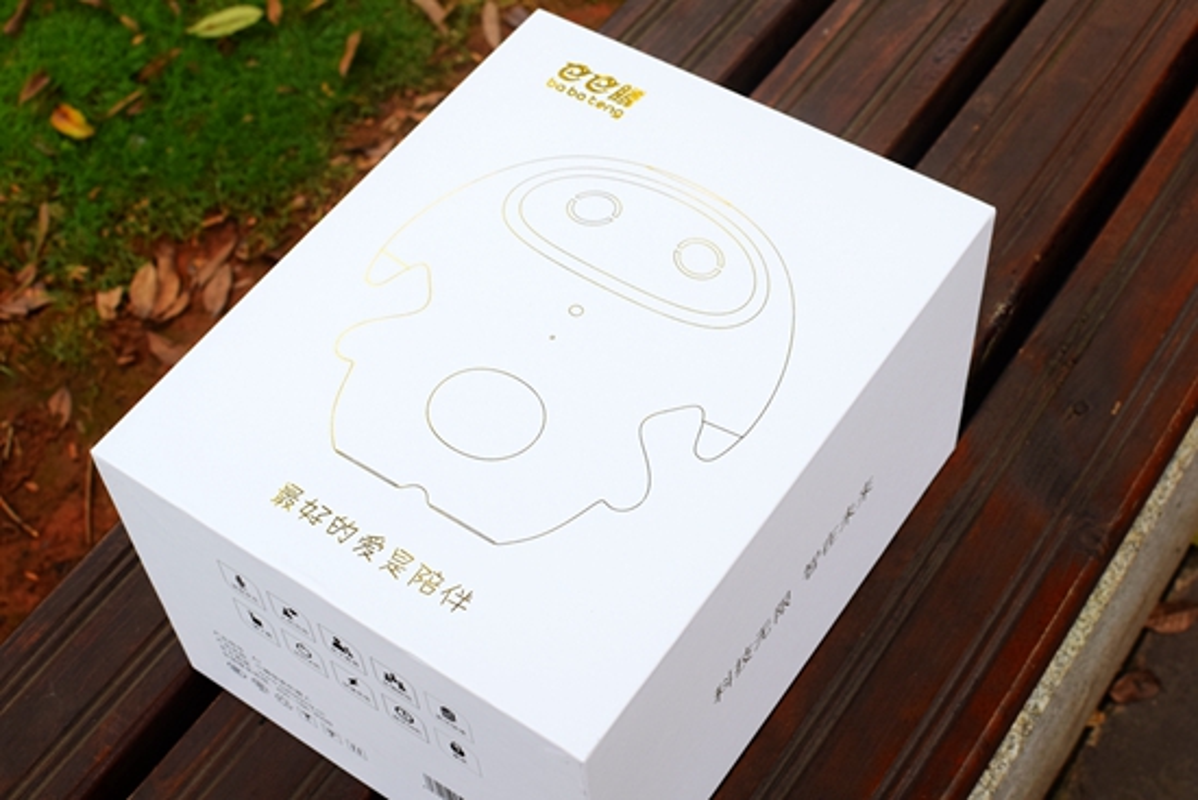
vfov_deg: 25.8
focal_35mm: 52
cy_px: 400
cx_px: 599
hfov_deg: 37.8
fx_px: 1747
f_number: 8
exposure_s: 1/250
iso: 220
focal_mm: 35
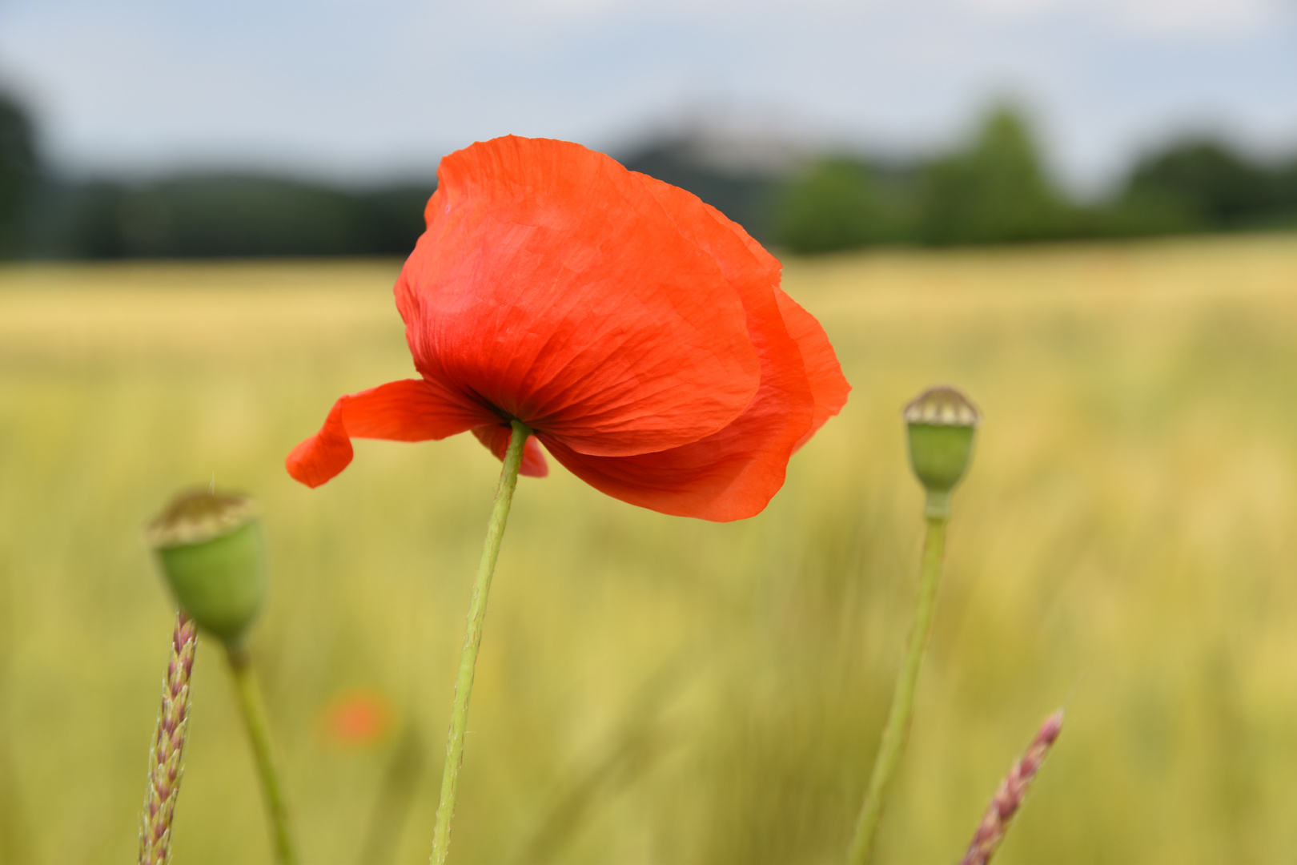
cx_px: 648
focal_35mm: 105
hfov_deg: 19.5
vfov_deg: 13.0
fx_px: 3783
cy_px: 432
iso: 100
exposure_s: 1/250
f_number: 8
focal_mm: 70
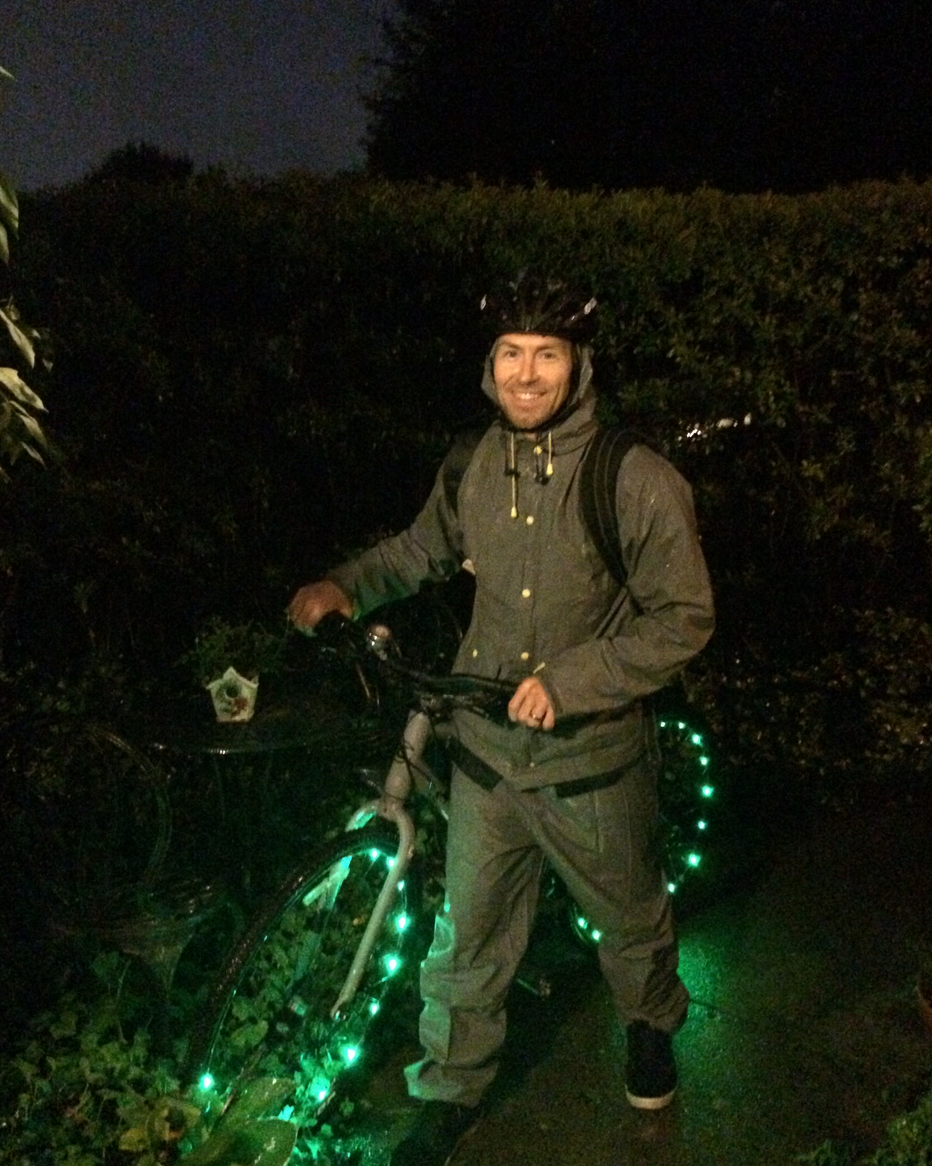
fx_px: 1069
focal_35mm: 31
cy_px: 566
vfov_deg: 57.2
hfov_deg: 47.1
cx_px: 462
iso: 2000
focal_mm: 4.15
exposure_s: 1/15
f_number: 2.2
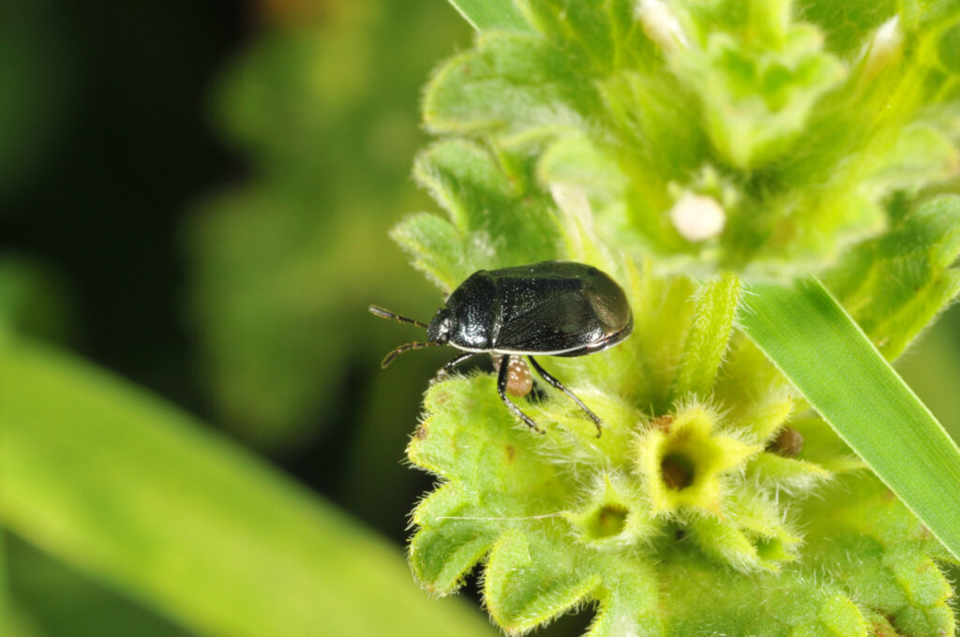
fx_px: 3595
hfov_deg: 15.2
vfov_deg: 10.1
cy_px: 318
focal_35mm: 135
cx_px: 480
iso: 400
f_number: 51
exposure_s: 1/60
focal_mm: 90
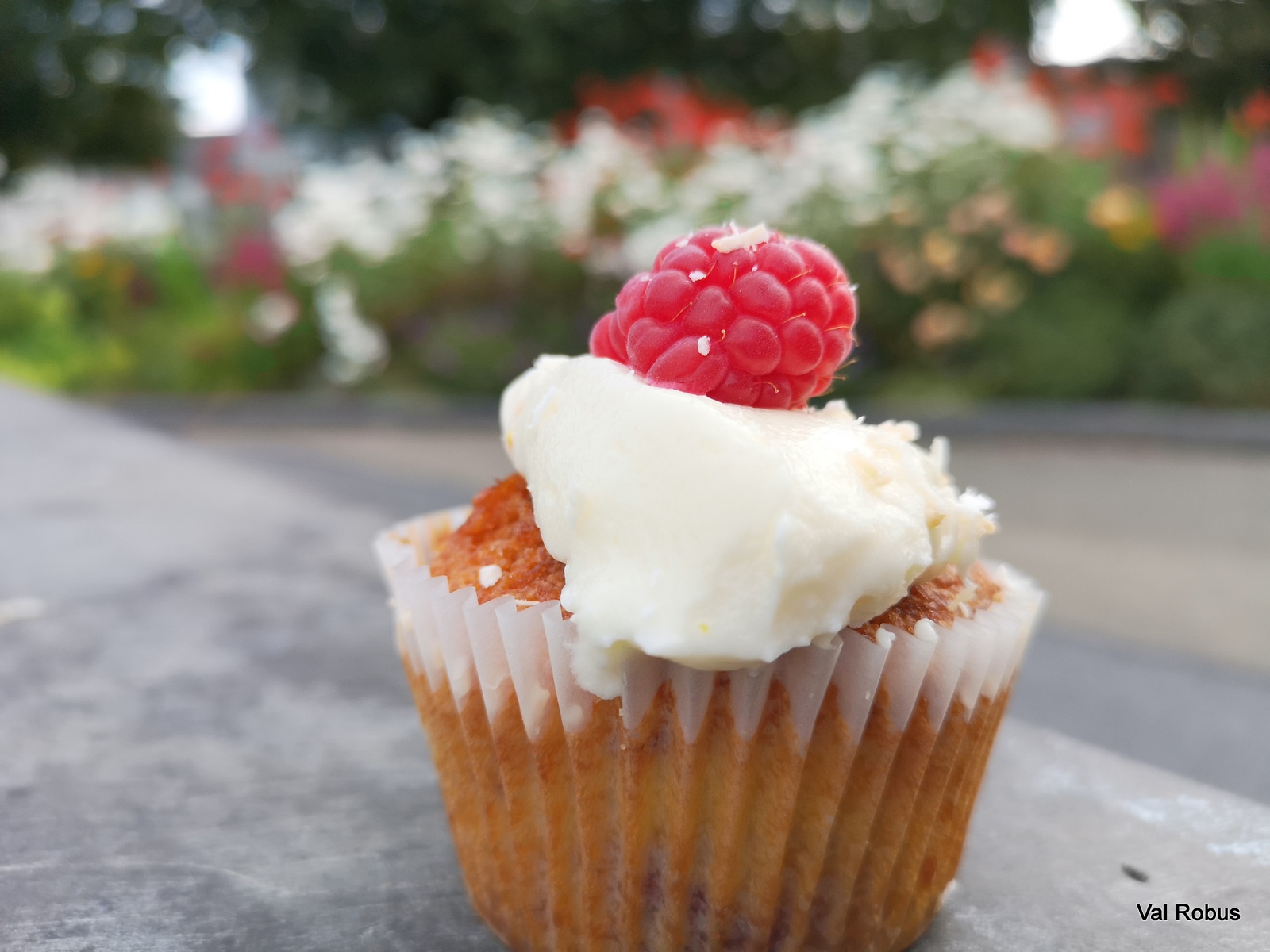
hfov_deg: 65.3
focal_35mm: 27
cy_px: 476
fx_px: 991
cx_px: 635
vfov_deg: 51.4
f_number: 1.8
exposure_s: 1/559
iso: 50
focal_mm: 3.95
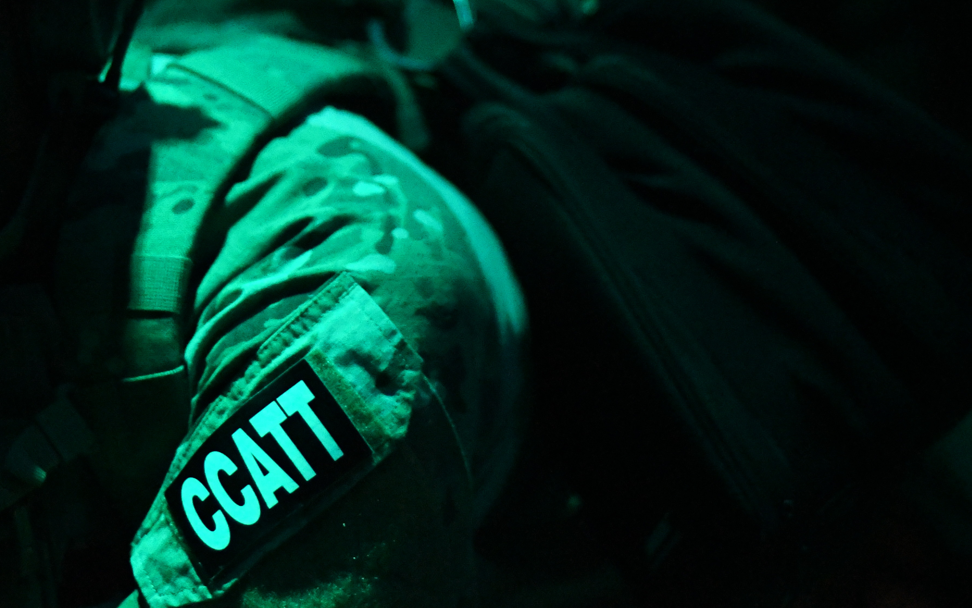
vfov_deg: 11.0
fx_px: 3152
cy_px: 135
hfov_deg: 17.5
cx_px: 390
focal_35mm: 119
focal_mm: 50
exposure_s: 1/160
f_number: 1.4
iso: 12800
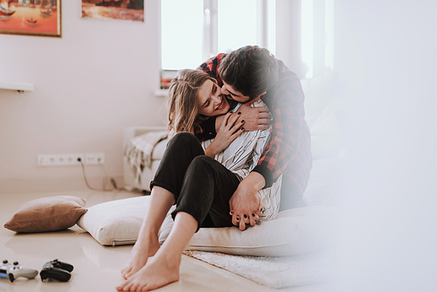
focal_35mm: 50
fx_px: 607
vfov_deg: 27.0
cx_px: 218
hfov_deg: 39.6
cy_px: 146
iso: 160
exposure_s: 1/200
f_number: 1.4
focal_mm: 50
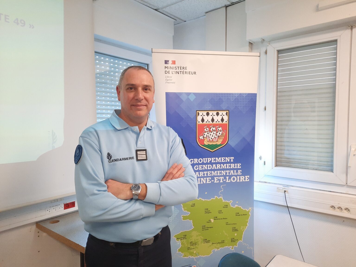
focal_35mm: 25
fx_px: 257
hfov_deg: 69.4
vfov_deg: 54.9
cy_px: 134
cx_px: 178
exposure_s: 1/50
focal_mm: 4.6
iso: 320
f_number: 2
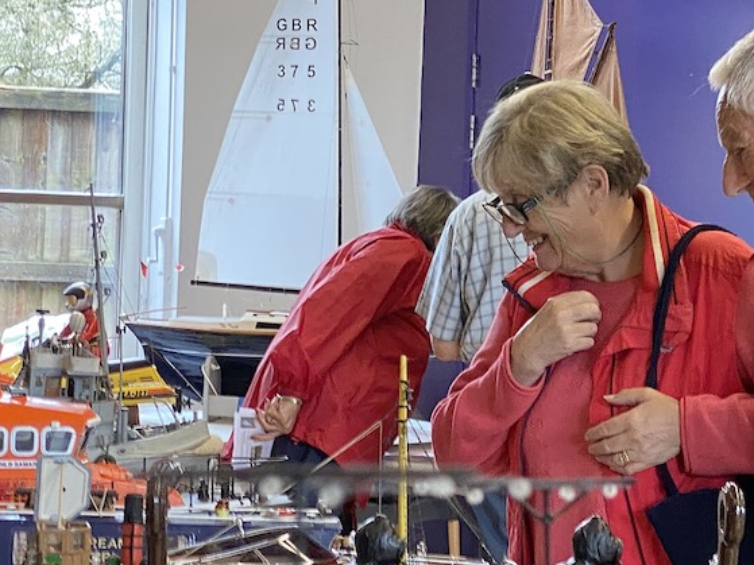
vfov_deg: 12.4
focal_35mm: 119
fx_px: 2591
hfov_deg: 16.4
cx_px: 599
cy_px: 367
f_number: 2
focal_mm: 6
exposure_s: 1/50
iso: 160
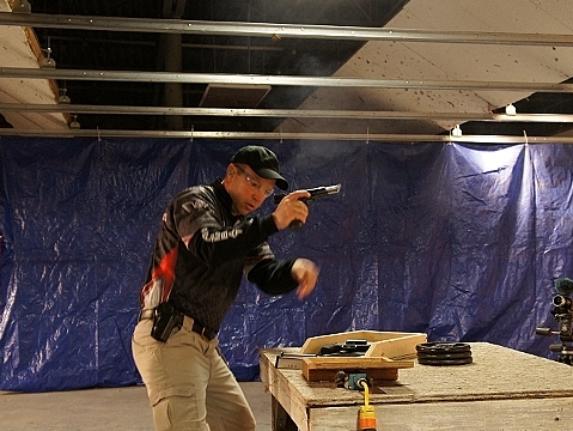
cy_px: 241
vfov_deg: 29.1
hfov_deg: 38.1
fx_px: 828
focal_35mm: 50
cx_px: 304
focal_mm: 26
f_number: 4
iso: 1600
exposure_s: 1/40
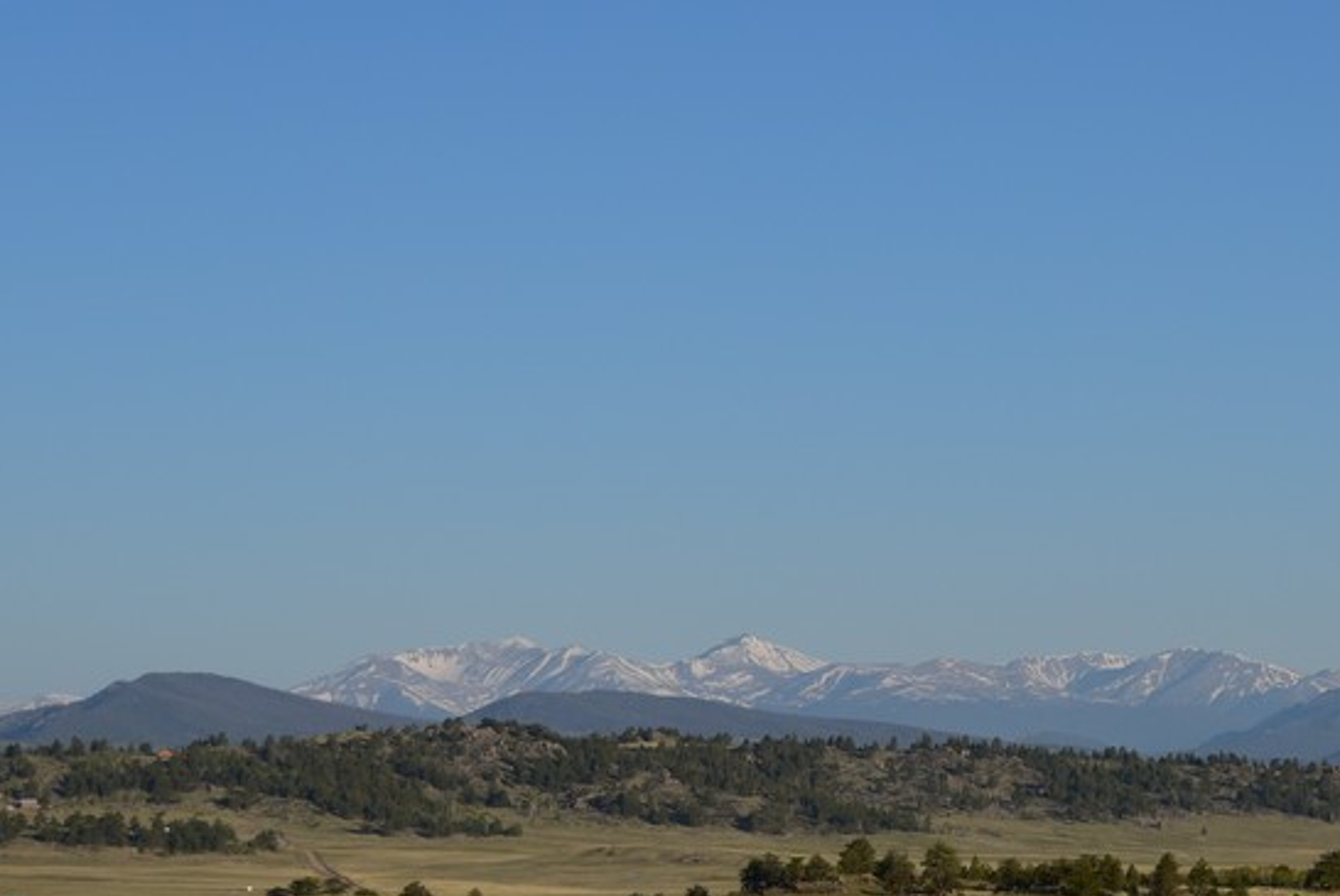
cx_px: 1070
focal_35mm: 136
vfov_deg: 10.1
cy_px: 628
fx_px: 5066
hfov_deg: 15.0
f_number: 4
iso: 320
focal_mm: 62
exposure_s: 1/4000
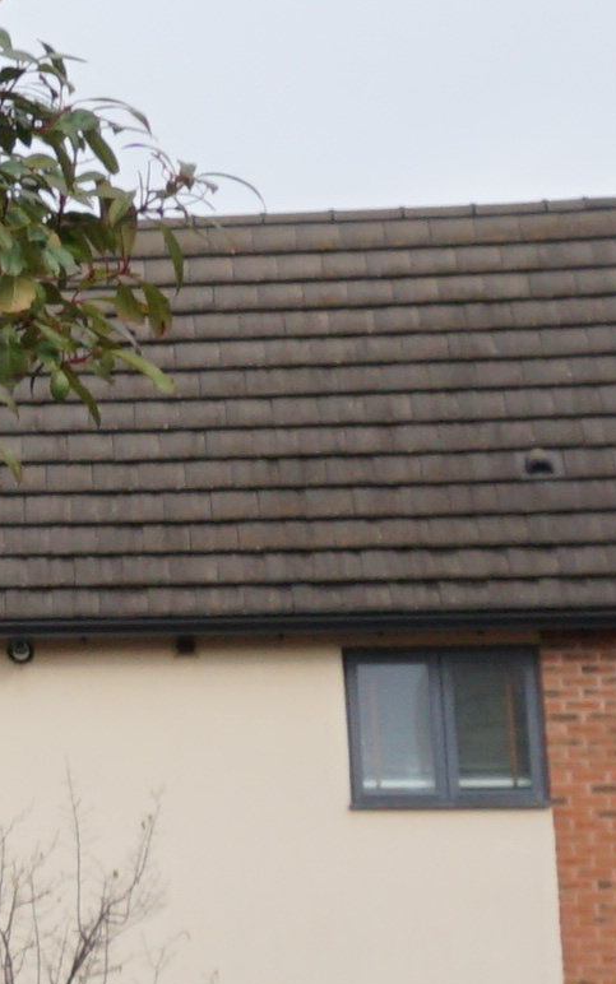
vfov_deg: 11.0
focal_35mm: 190
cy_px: 113
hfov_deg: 6.0
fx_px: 5100
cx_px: -1724
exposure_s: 1/125
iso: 100
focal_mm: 16
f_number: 8
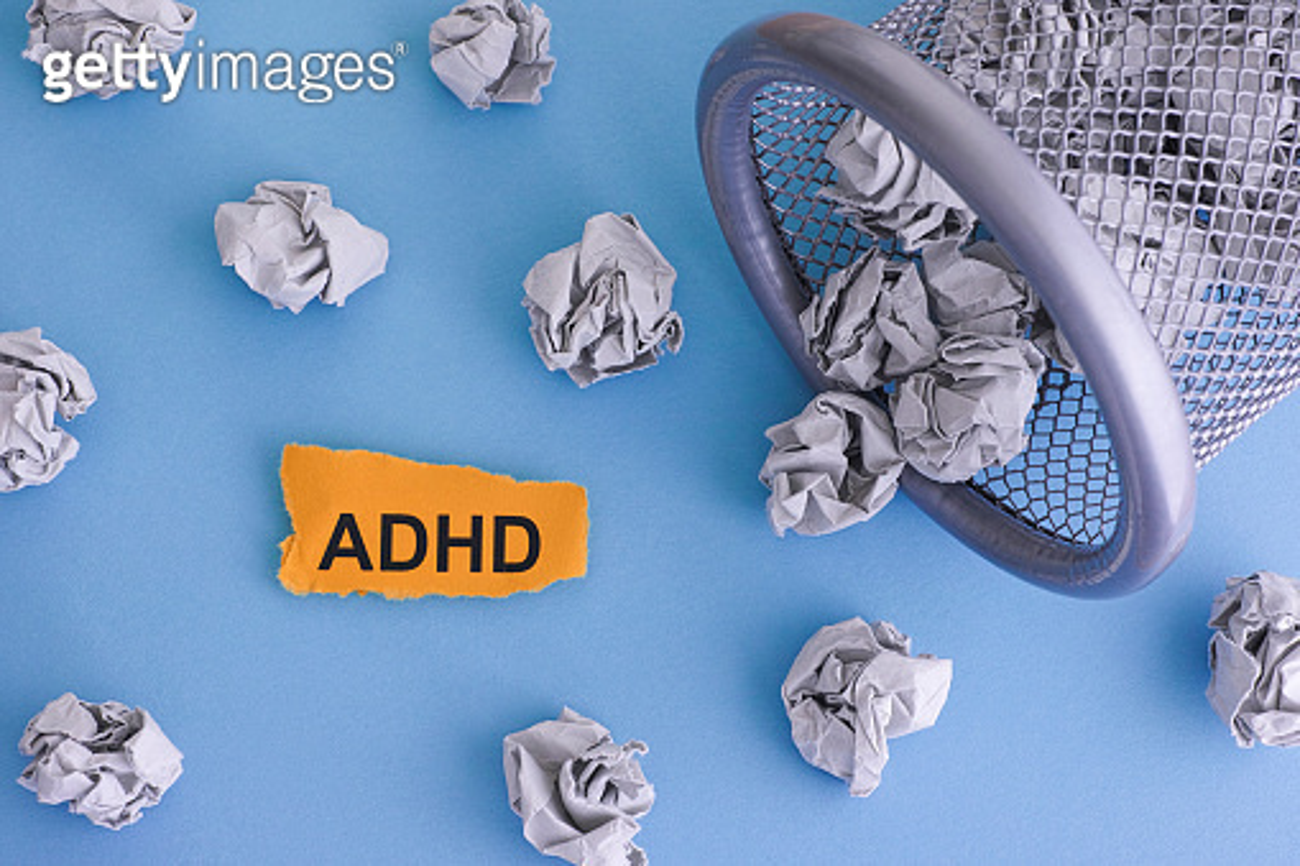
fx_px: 2707
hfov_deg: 27.0
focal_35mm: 75
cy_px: 433
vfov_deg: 18.2
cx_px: 650
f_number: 11
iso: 100
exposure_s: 4
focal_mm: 50
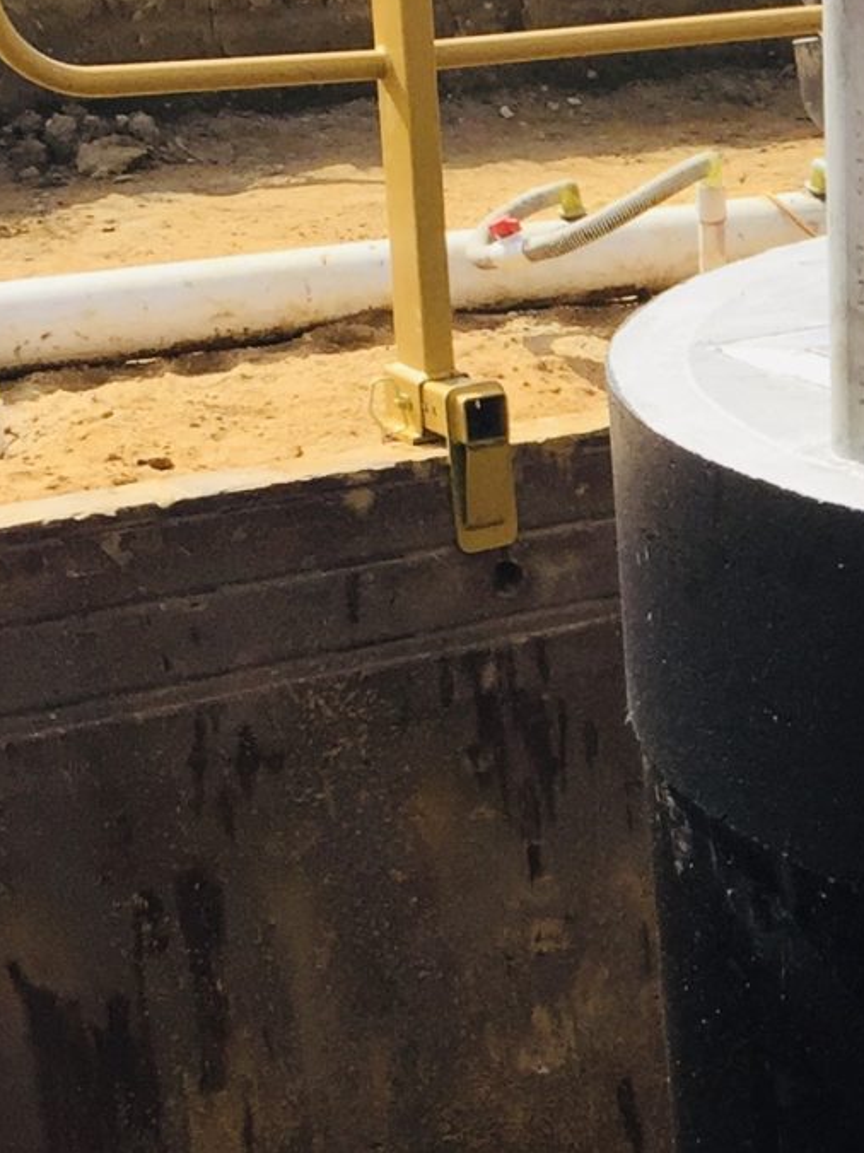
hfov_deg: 12.6
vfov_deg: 17.8
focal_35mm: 110
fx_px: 3662
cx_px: 1405
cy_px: 856
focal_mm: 4.15
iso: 32
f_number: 2.2
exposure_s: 1/2475
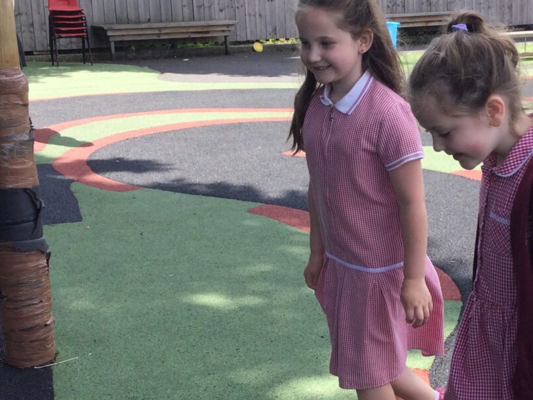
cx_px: 355
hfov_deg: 26.2
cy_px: 271
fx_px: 1139
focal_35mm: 74
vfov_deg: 19.8
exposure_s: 1/450
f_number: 2.4
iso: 25
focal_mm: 3.3
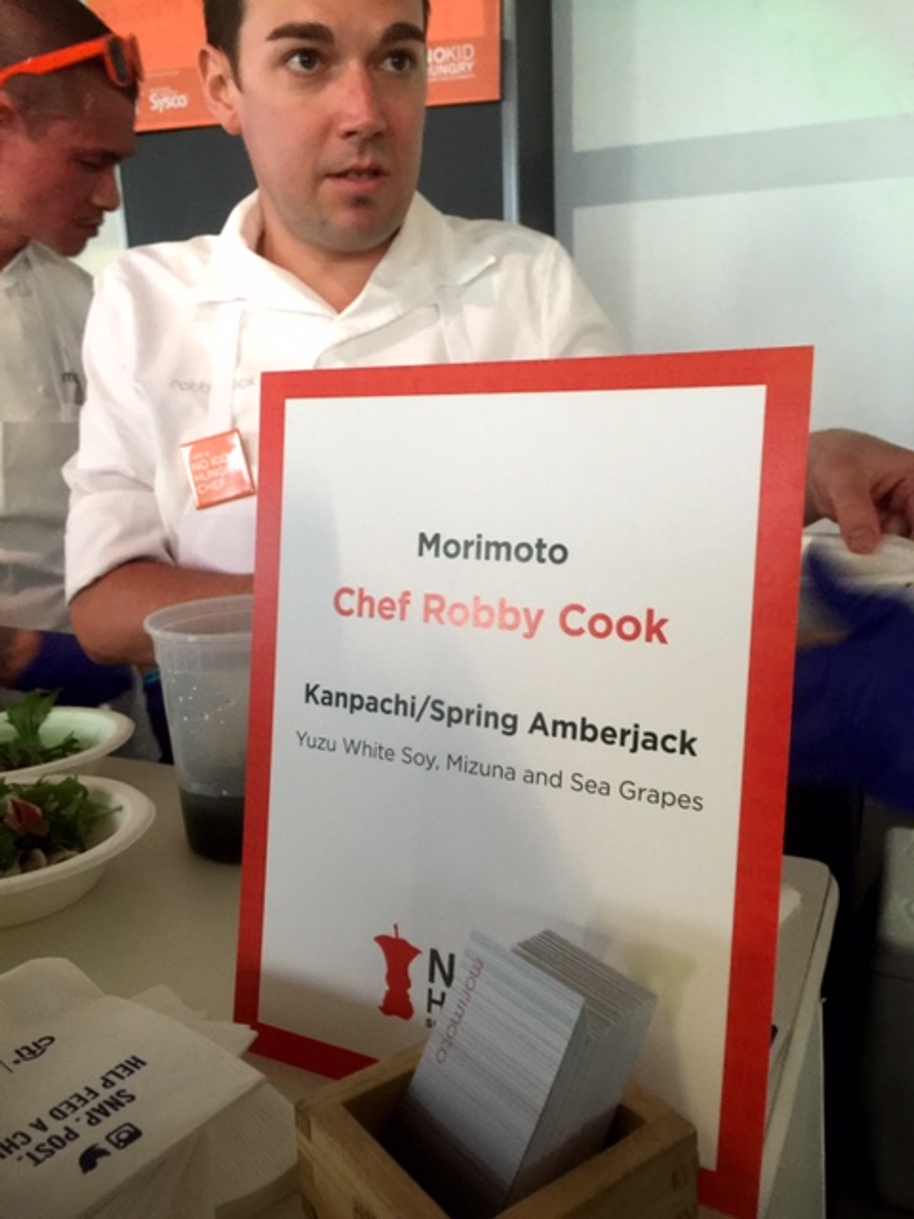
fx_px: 1021
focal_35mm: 29
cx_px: 457
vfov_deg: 61.7
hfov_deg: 48.2
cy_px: 610
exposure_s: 1/15
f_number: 2.2
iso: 100
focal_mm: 4.15
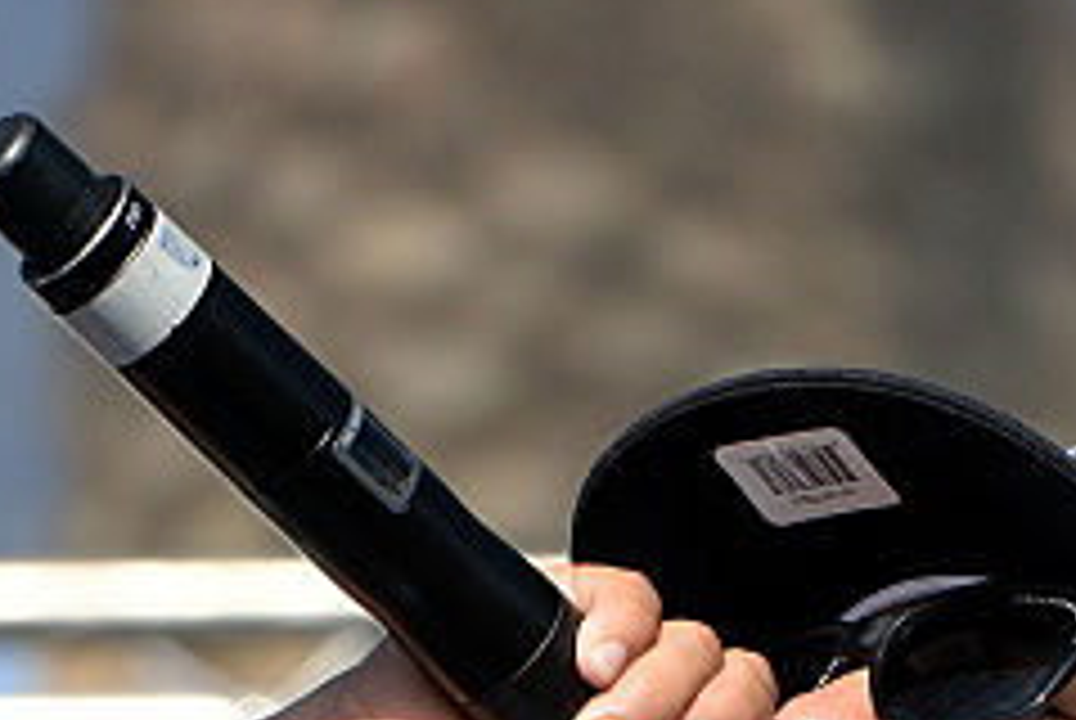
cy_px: 1404
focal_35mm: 663
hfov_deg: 3.1
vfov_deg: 2.1
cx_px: 1094
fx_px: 19840
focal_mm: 155
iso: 1000
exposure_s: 1/3200
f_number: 9
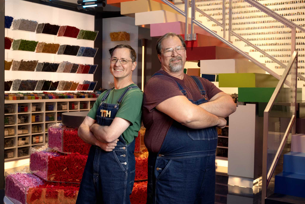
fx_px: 415
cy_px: 102
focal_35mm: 49
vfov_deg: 27.5
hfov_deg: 40.3
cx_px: 152
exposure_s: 1/20
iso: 800
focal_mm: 49
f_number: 8
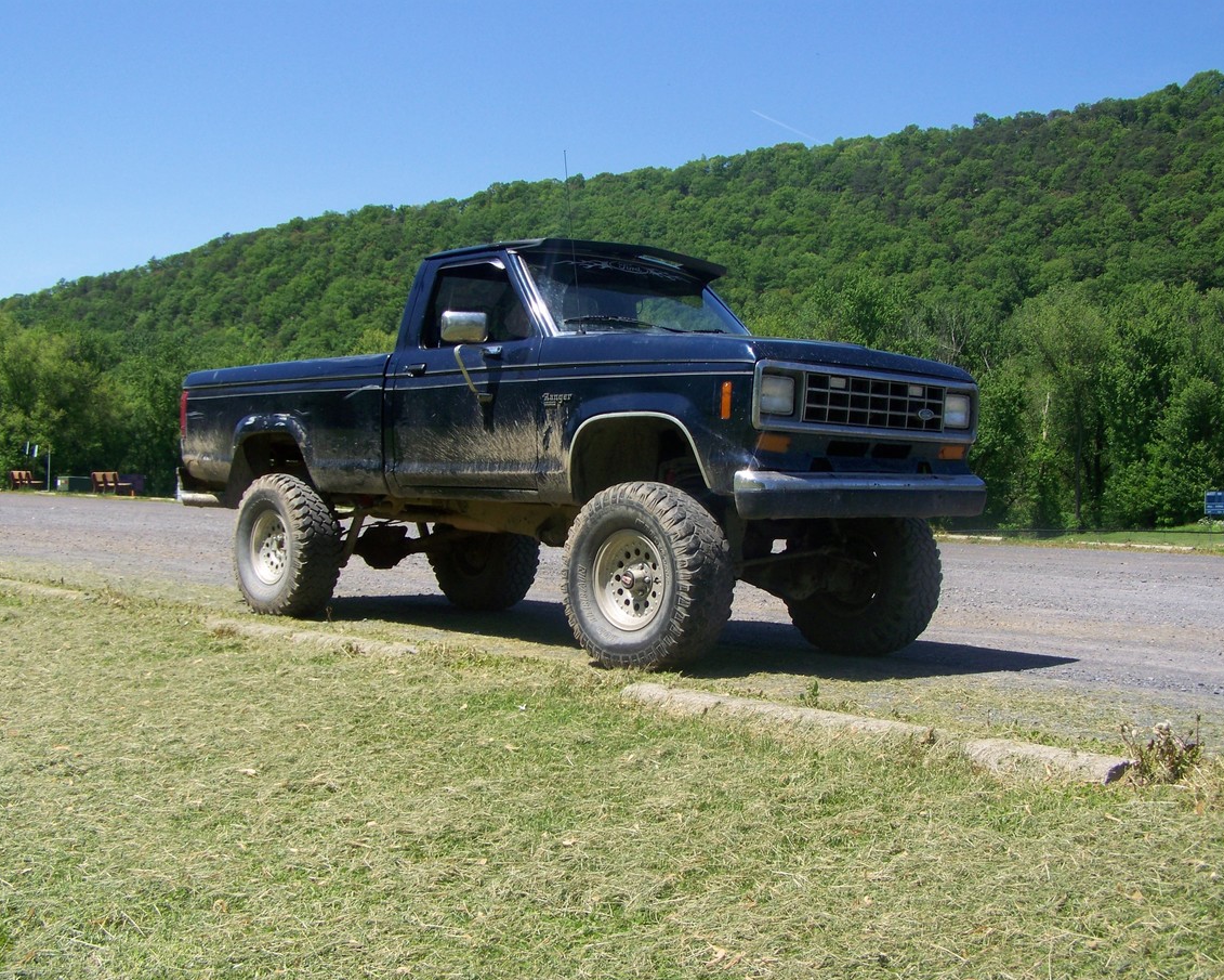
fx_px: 1449
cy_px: 494
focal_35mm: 40
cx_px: 626
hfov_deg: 45.8
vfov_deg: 37.3
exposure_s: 1/400
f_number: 4
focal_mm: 6.3
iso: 64
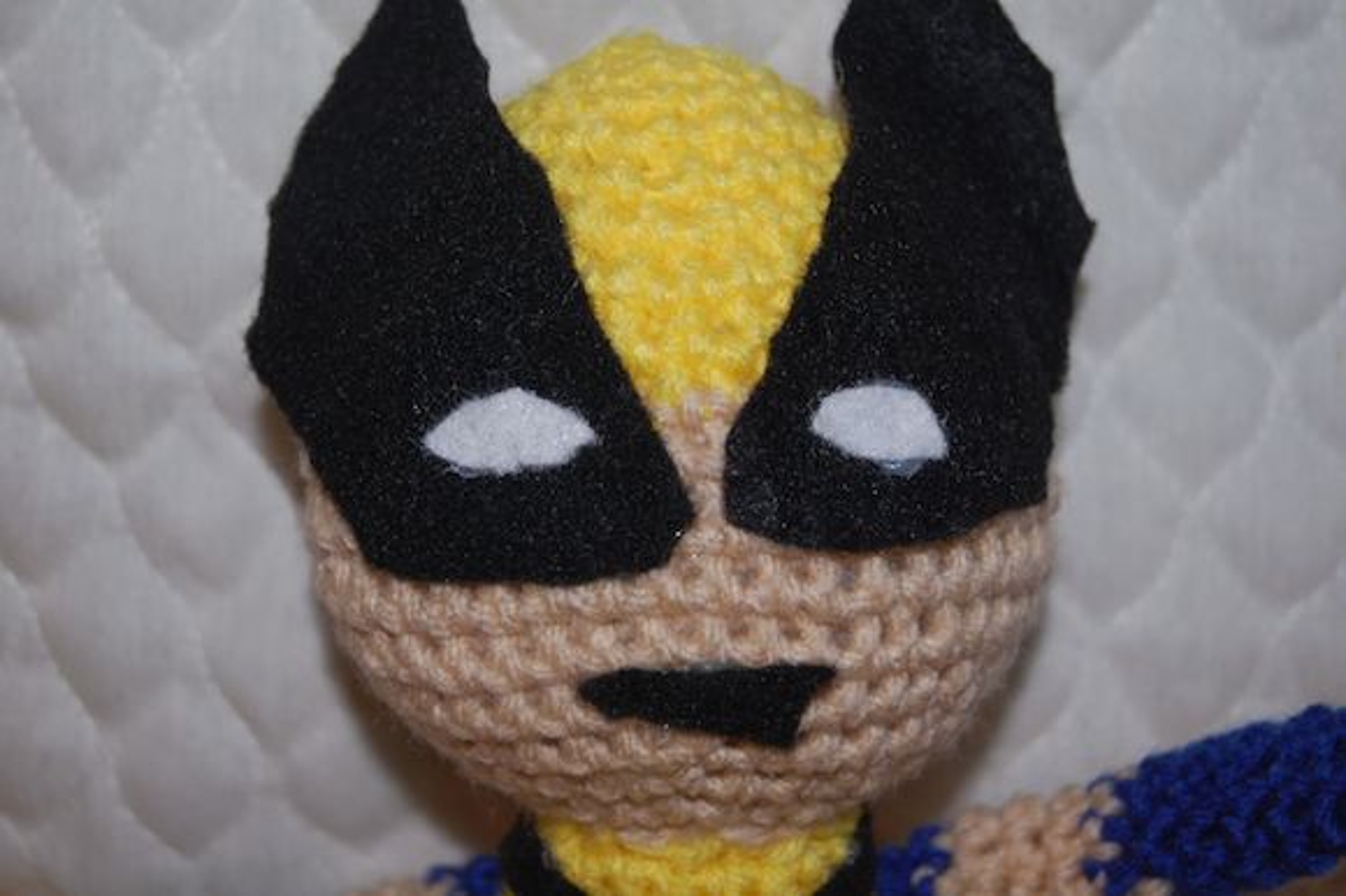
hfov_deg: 27.0
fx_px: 2802
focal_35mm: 75
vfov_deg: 18.2
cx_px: 673
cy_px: 448
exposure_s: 1/60
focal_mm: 50
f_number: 5.6
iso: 400
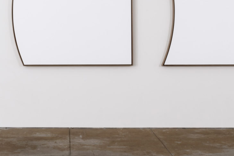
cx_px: 41
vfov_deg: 14.2
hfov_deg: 21.1
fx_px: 618
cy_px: 6
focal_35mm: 95
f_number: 18
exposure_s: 10
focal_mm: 27
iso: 100
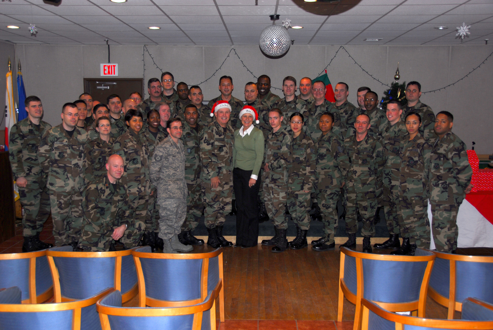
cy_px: 165
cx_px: 246
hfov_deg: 49.5
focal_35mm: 39
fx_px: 535
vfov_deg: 34.3
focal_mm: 26
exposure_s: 1/60
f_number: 3.8
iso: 100
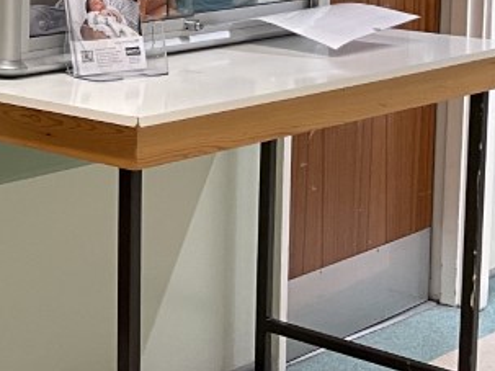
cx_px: -379
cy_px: -44
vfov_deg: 14.0
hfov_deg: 16.3
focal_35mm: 103
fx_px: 1472
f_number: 1.6
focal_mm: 4.2
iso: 125
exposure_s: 1/50
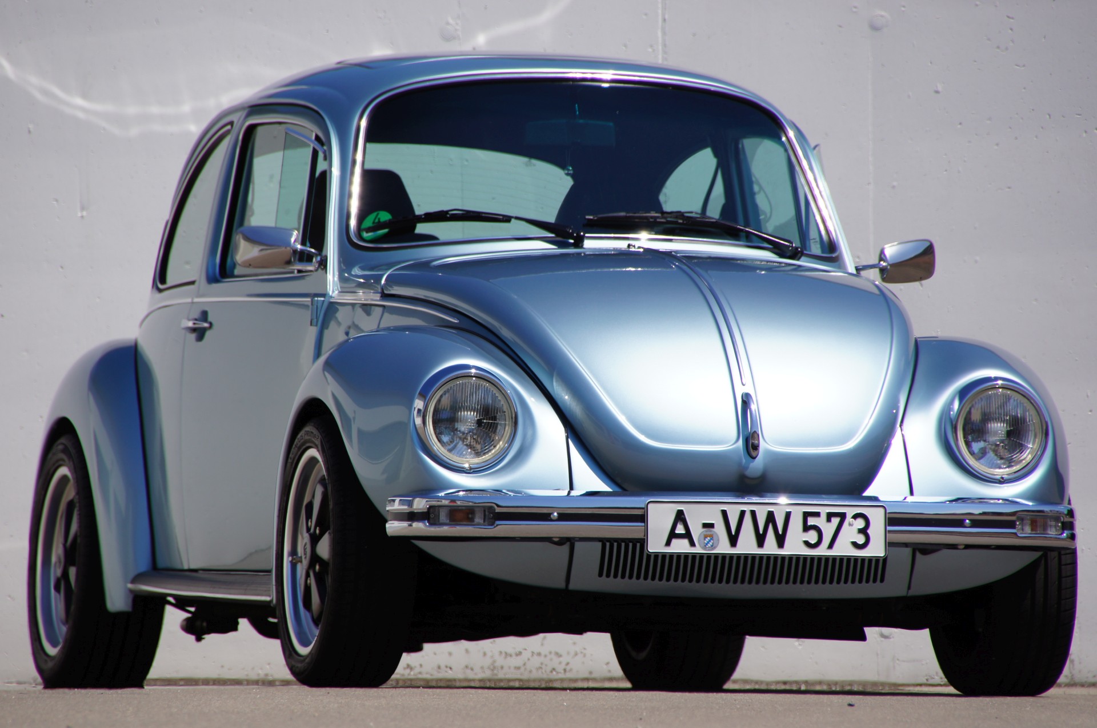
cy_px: 364
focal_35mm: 375
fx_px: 11410
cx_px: 548
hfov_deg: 5.5
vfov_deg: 3.7
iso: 100
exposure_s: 1/500
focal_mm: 250
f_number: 8
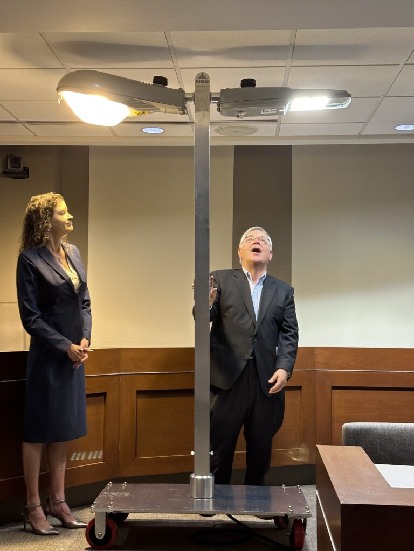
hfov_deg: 30.3
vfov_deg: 39.7
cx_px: 207
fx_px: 765
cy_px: 276
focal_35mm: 48
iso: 125
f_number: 1.78
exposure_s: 1/60
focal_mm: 6.86
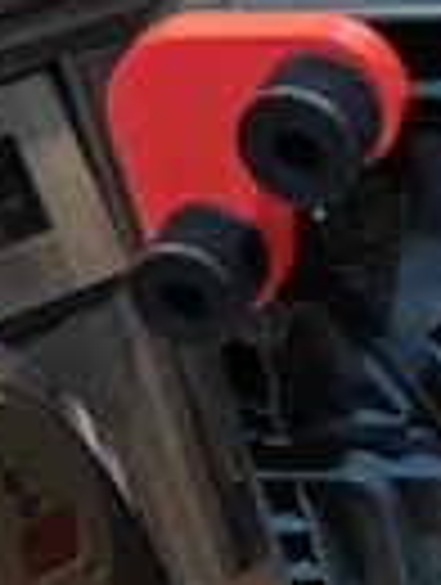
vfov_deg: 19.6
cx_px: 796
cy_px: 709
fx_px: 1592
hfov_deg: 14.0
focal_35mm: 94
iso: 250
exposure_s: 1/40
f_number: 1.6
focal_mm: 6.06
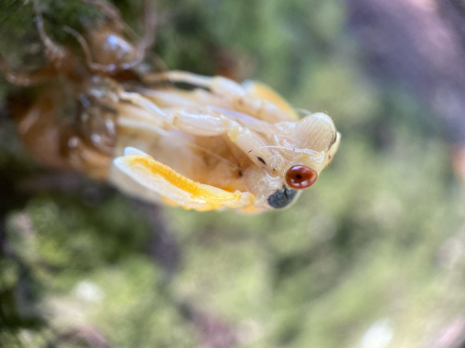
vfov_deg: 53.1
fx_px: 349
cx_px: 232
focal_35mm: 26
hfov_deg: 67.3
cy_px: 174
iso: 80
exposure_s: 1/122
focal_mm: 4.25
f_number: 1.8
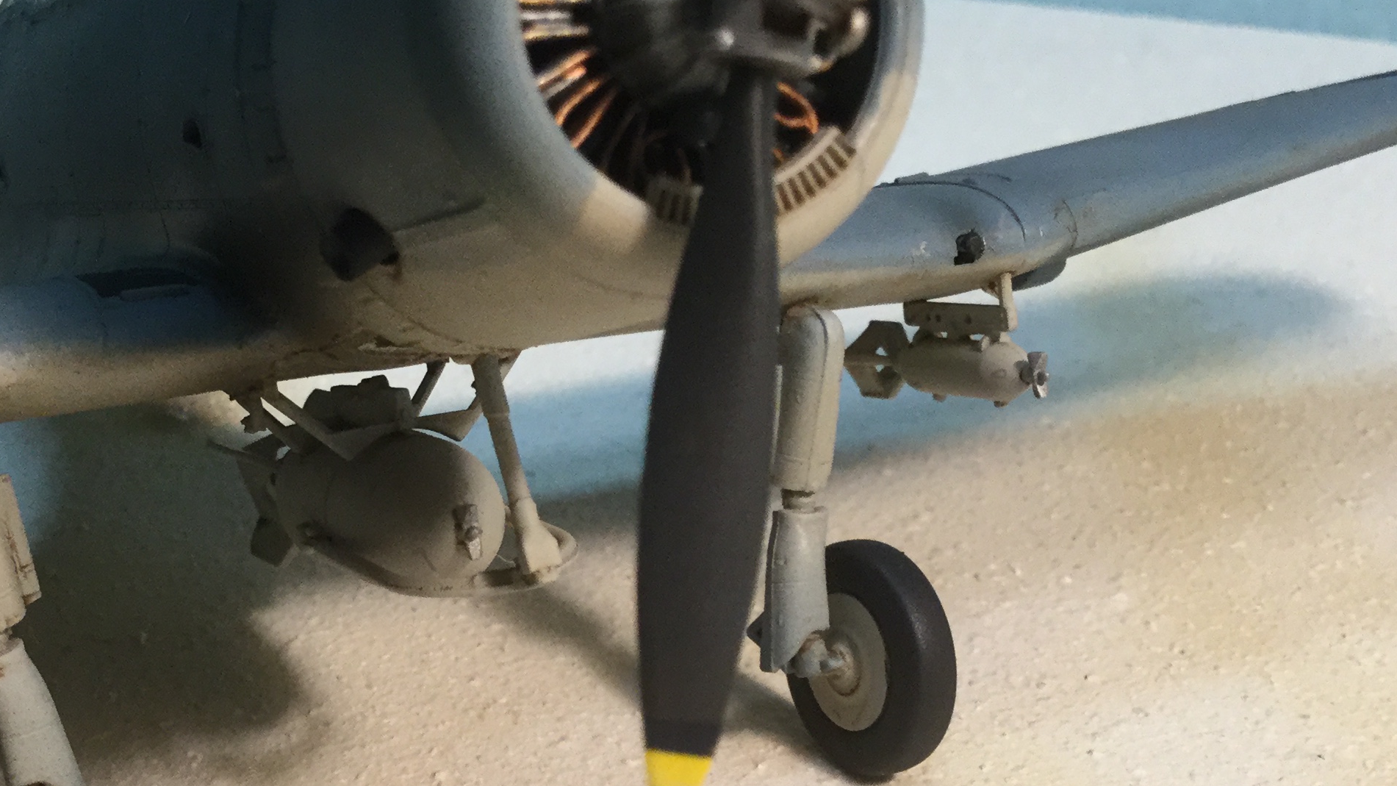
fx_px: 2148
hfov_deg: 35.8
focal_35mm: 58
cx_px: 515
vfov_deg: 20.7
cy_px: 518
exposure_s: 1/30
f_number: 2.4
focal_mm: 3.3
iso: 40
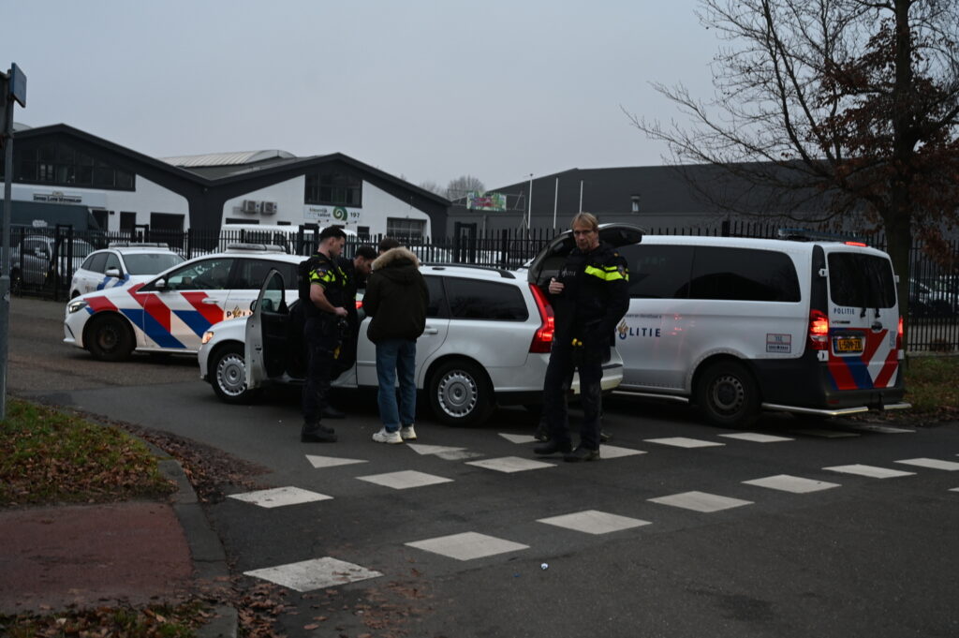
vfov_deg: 29.2
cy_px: 319
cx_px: 480
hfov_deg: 42.8
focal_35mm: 46
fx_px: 1224
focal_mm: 46
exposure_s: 1/125
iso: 500
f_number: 4
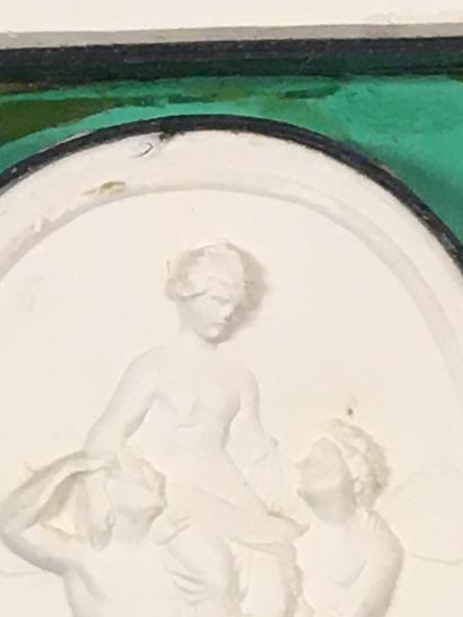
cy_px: 223
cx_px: 298
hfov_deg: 6.9
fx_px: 3834
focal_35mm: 215
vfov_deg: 9.2
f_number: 2.2
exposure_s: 1/33
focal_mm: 4.15
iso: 50
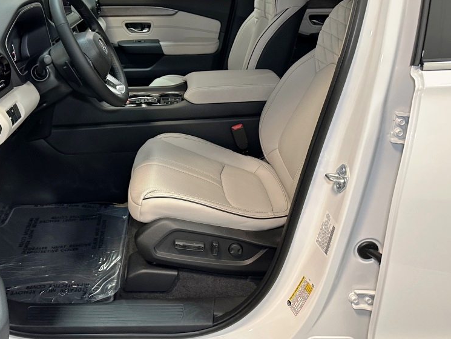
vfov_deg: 42.4
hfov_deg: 54.6
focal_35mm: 33
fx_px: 430
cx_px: 166
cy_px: 116
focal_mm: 6.86
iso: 400
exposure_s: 1/60
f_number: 1.78
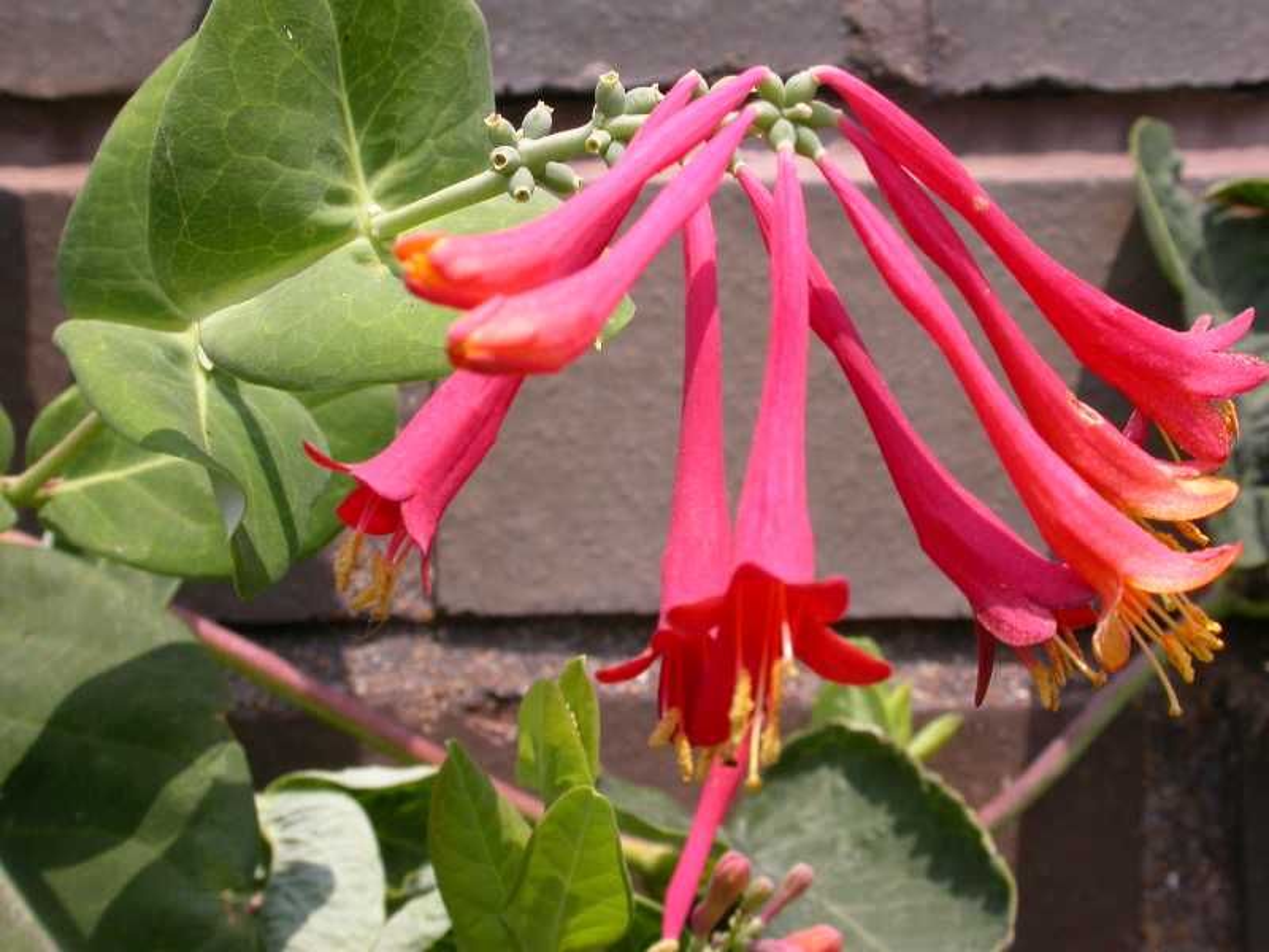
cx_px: 634
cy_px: 476
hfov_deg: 25.0
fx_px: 2859
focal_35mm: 78
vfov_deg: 18.9
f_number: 7.9
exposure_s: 1/250
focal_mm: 16.2
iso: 100
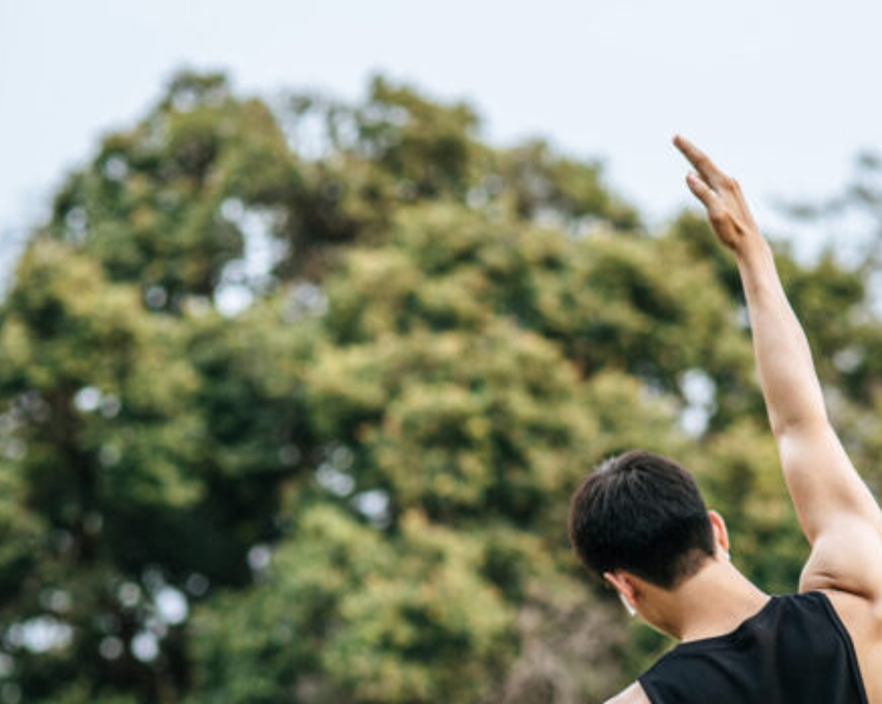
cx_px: 587
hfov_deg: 10.8
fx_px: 4669
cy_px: 595
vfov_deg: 8.6
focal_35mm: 179
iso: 160
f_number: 2
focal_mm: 85
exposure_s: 1/640
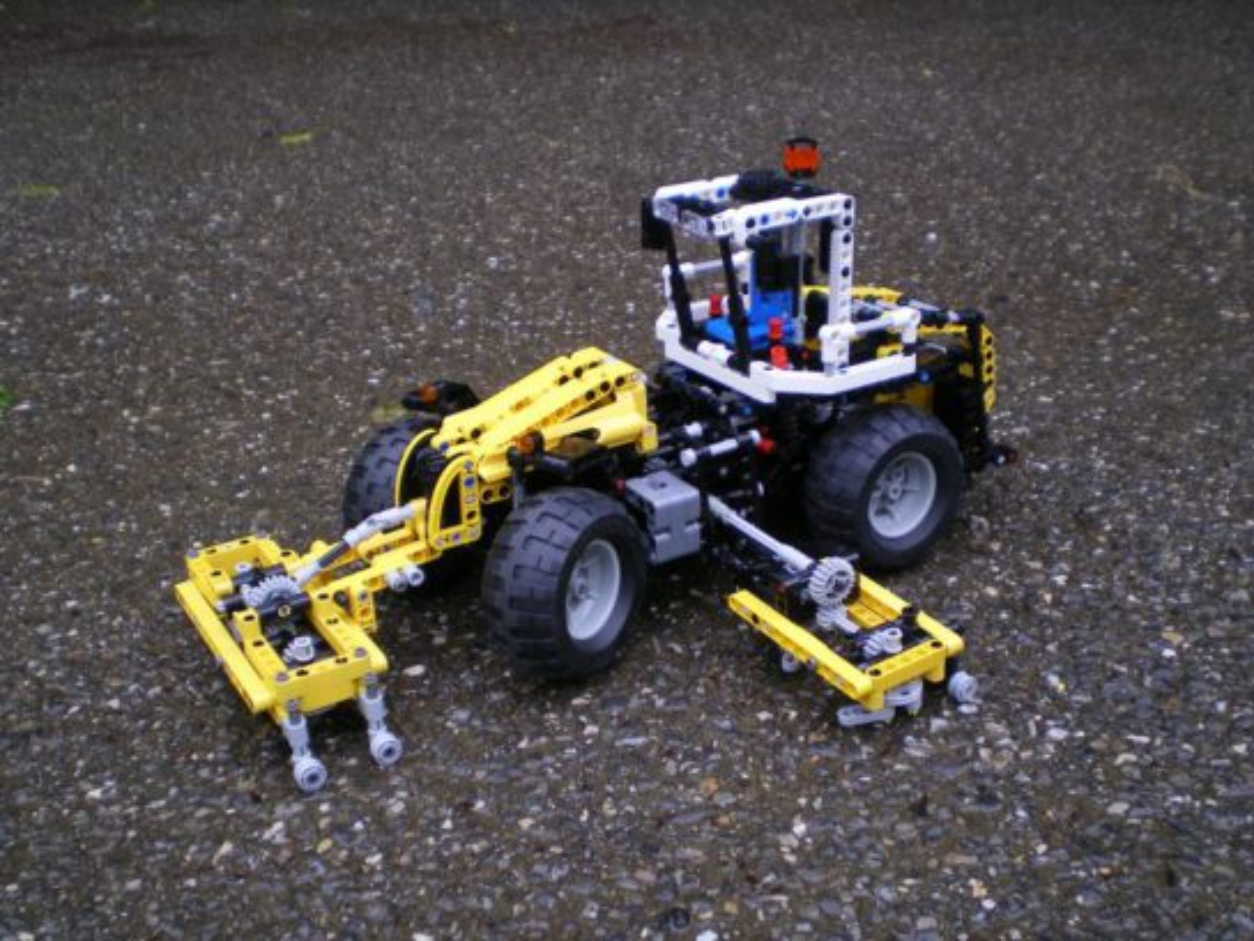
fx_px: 1377
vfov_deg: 37.7
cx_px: 627
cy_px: 470
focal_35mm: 38
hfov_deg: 49.0
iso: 64
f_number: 3.1
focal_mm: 6.3
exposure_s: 1/60
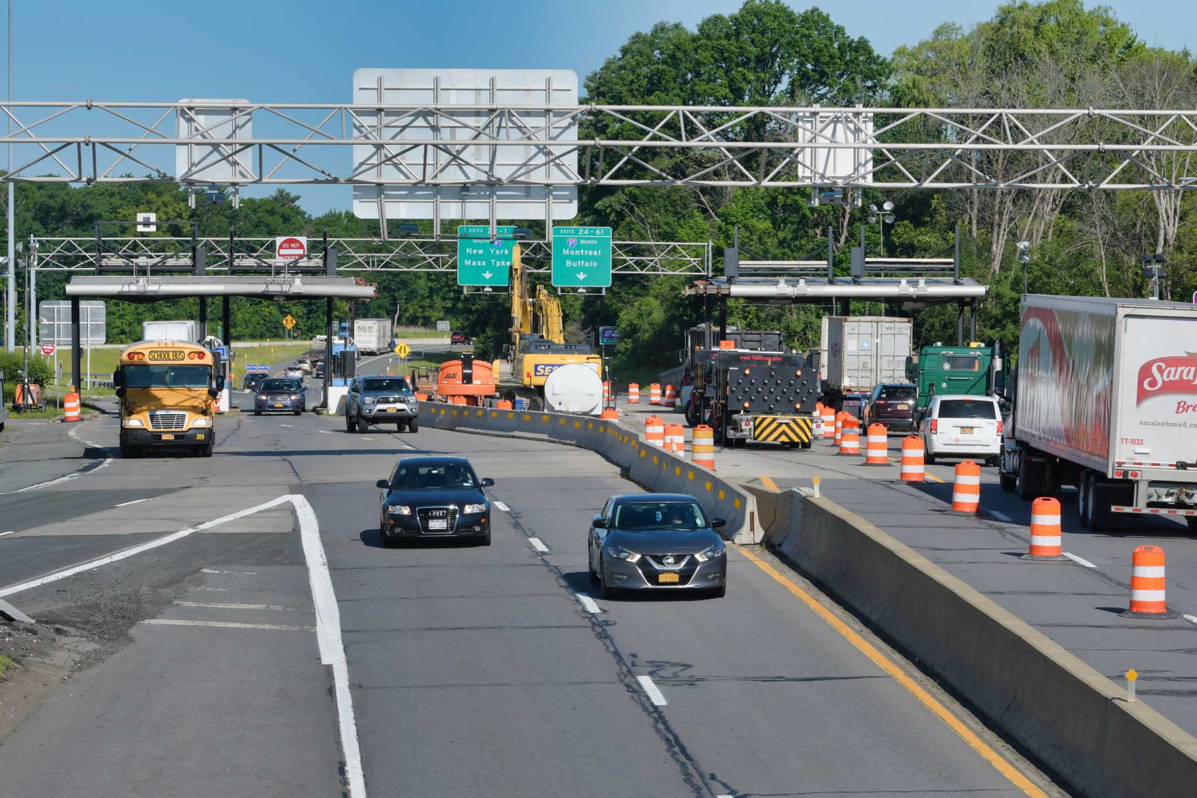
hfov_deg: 13.0
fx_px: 5236
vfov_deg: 8.7
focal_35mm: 158
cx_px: 598
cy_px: 399
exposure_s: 1/640
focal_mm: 105
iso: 160
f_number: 8
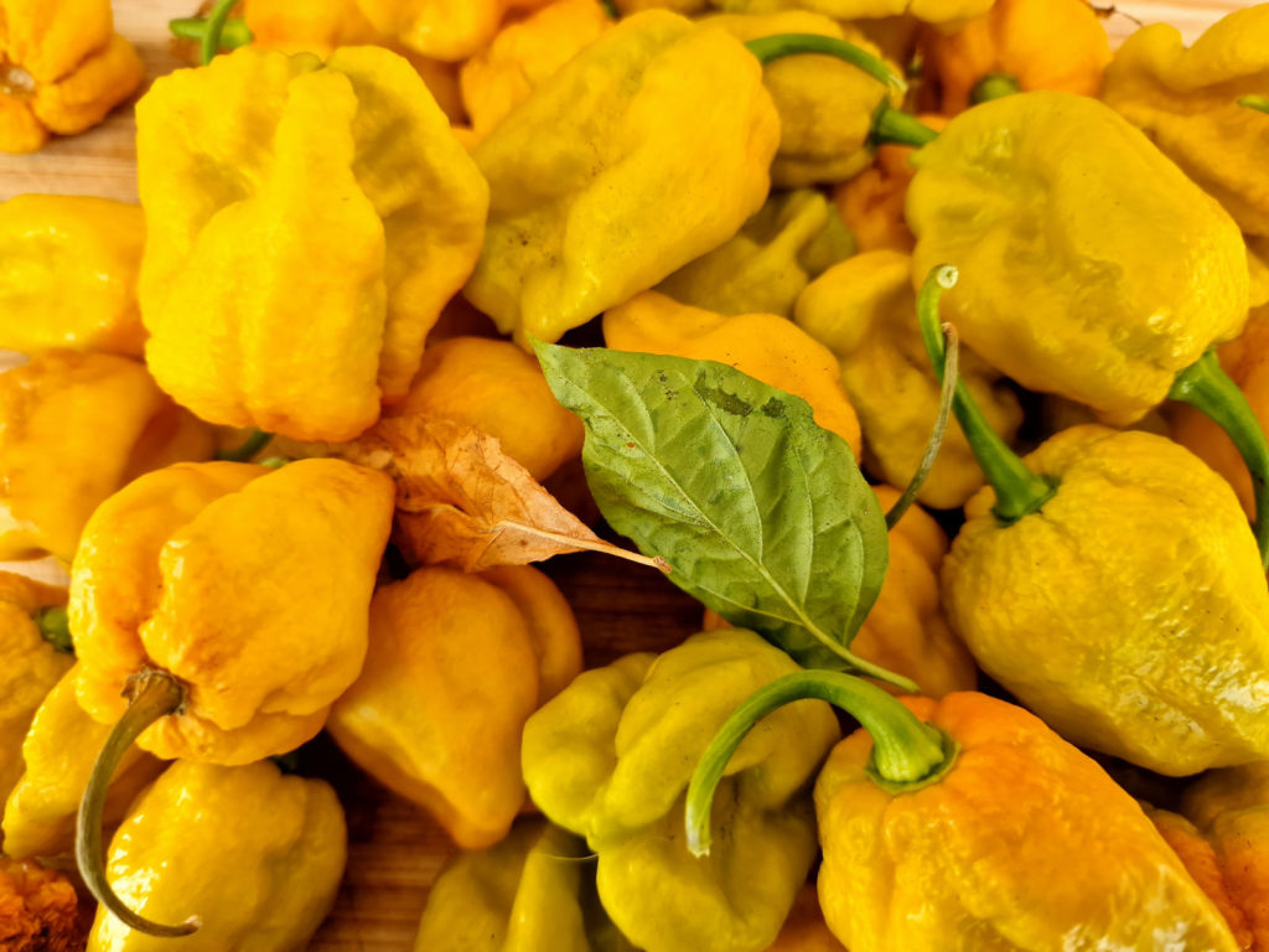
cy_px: 476
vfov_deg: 58.9
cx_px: 634
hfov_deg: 73.9
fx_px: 843
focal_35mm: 23
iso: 50
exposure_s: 1/60
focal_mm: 6.4
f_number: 1.8
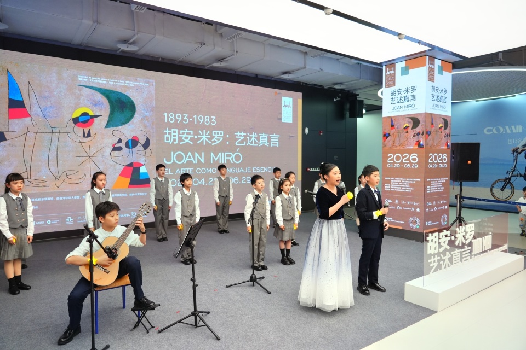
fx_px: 351
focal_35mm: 24
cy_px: 175
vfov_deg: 53.1
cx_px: 263
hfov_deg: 73.7
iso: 1000
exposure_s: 1/160
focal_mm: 24
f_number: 4
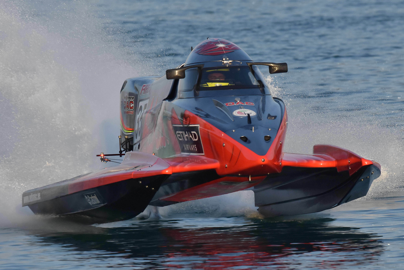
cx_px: 202
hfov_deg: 3.4
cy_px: 135
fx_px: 6733
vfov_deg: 2.3
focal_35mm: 600
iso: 640
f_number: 8
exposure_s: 1/1600
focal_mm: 400
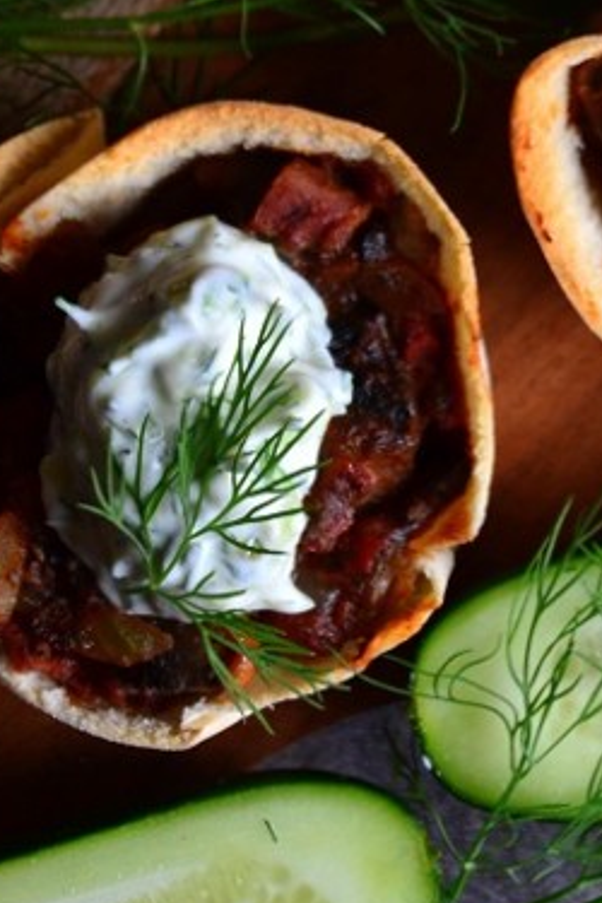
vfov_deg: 9.9
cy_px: -219
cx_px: 786
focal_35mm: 205
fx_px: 5142
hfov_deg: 6.6
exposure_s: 1/30
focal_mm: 50
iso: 400
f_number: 5
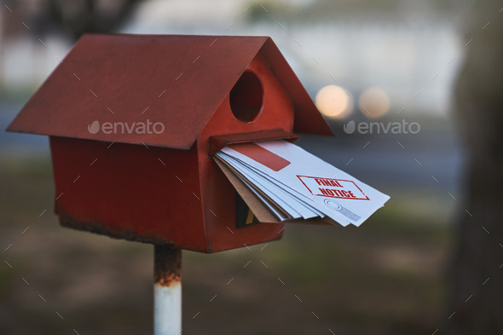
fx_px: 1187
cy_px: 168
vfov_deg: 16.1
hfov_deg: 23.9
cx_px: 252
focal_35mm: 85
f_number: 2.5
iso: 200
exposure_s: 1/200
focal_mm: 85
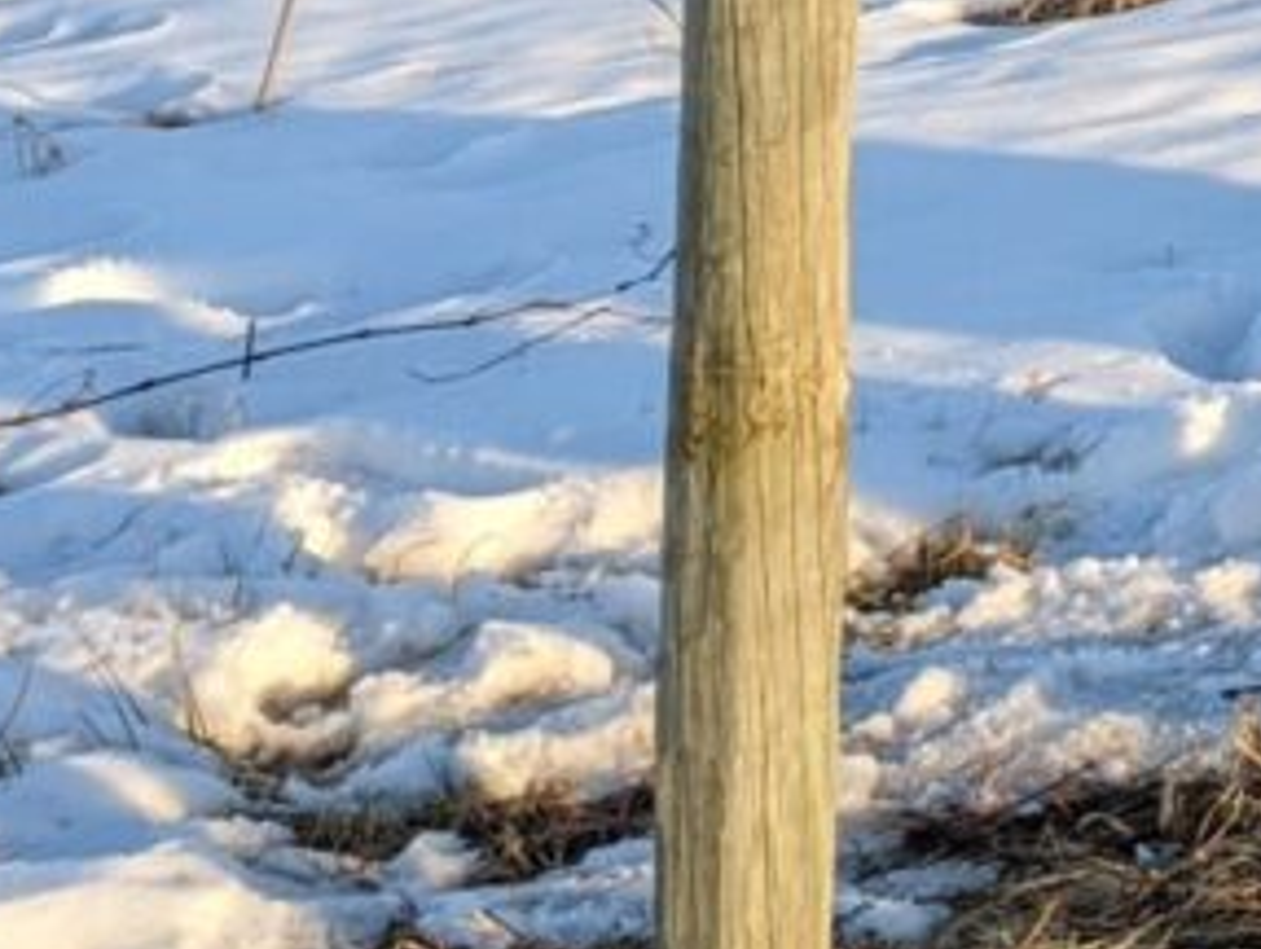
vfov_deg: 10.5
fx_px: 4778
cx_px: 3177
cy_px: -859
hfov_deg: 11.8
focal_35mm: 131
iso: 36
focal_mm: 6.81
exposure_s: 1/814
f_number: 1.85
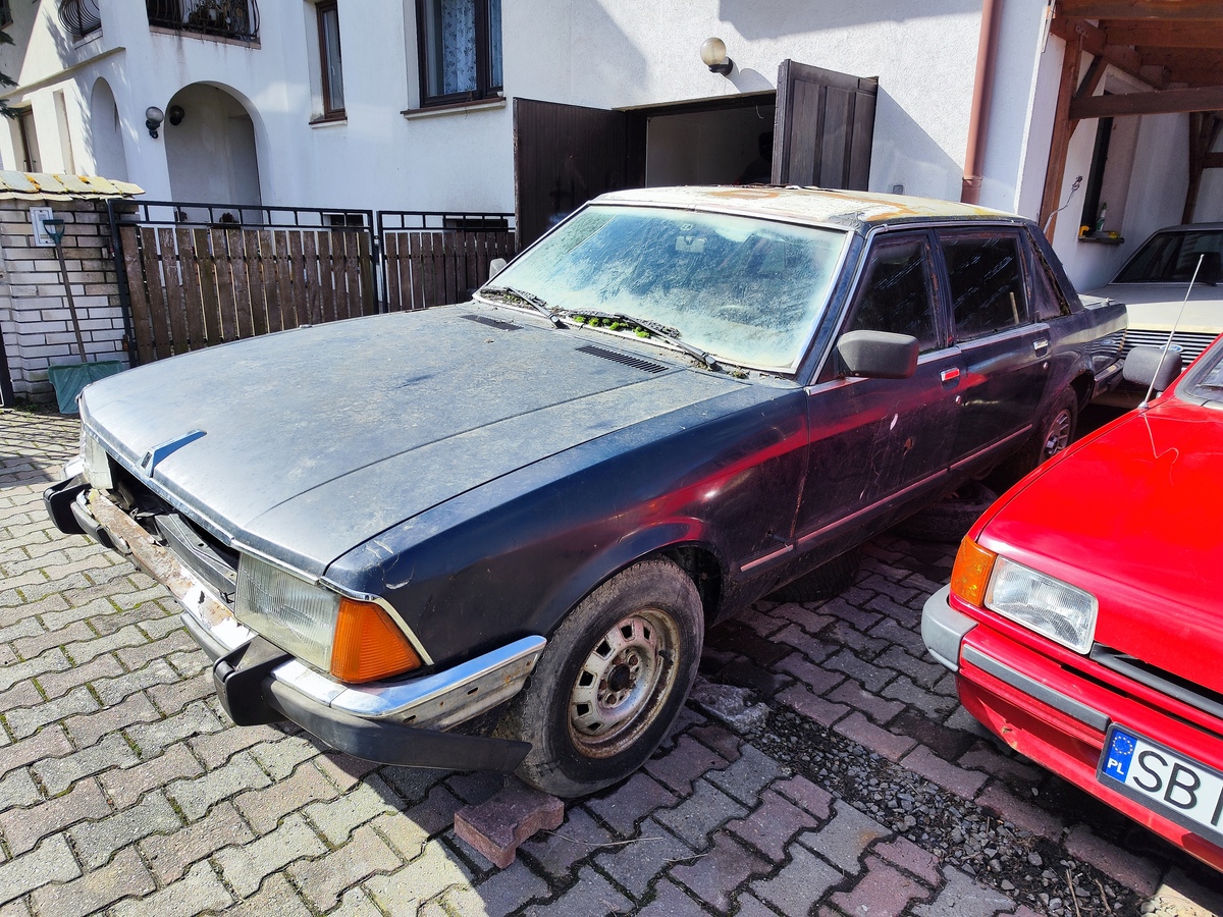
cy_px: 458
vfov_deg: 58.9
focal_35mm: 23
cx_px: 612
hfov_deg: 73.9
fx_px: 813
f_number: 1.69
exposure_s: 1/649
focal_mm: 7.01
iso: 50
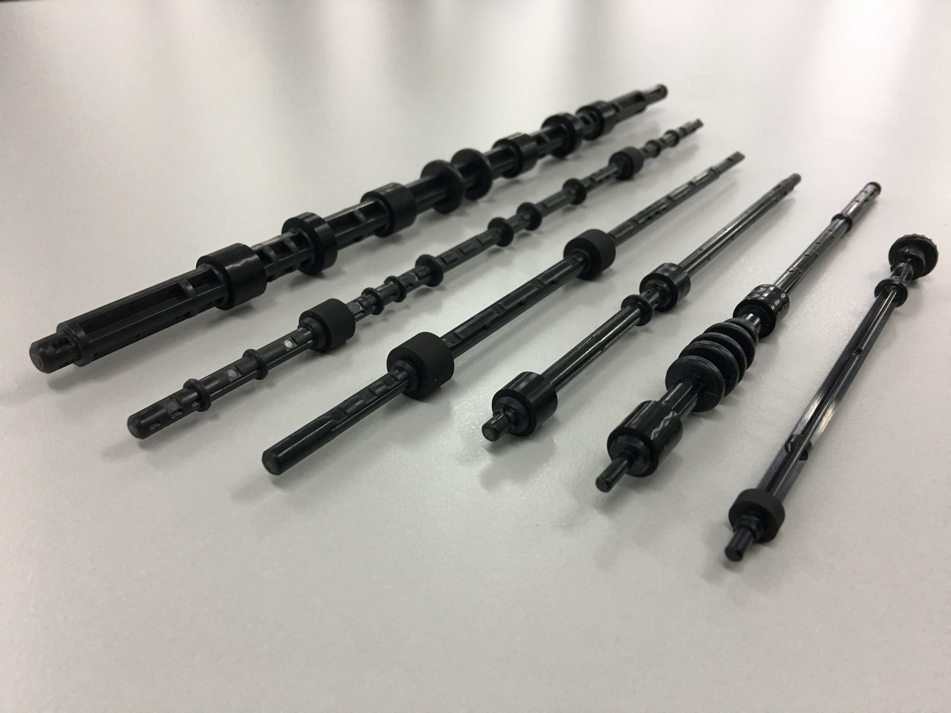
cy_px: 356
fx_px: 797
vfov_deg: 48.2
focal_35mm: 29
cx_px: 476
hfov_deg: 61.7
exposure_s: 1/33
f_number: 2.2
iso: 64
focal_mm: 4.15
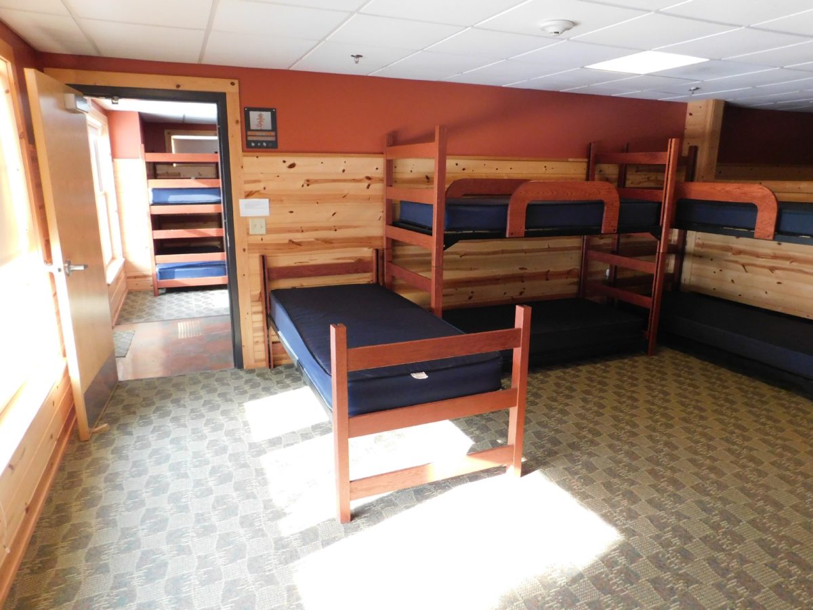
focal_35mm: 23
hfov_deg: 73.9
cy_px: 305
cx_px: 406
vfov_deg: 58.9
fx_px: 540
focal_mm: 4
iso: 400
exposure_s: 1/20
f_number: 3
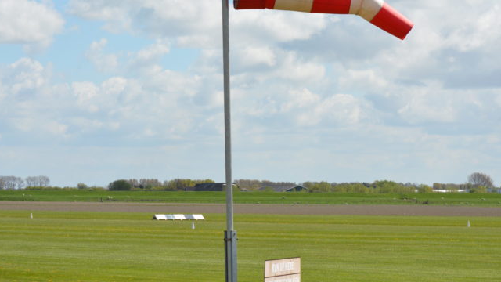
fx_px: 1754
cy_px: 125
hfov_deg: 16.3
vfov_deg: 9.2
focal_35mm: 132
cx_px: 265
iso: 200
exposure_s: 1/1000
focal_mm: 70
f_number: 8
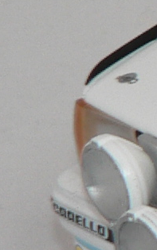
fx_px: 4653
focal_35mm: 680
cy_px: 23
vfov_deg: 3.1
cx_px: 846
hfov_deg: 1.9
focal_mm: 13.1
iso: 80
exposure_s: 1/100
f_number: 3.2
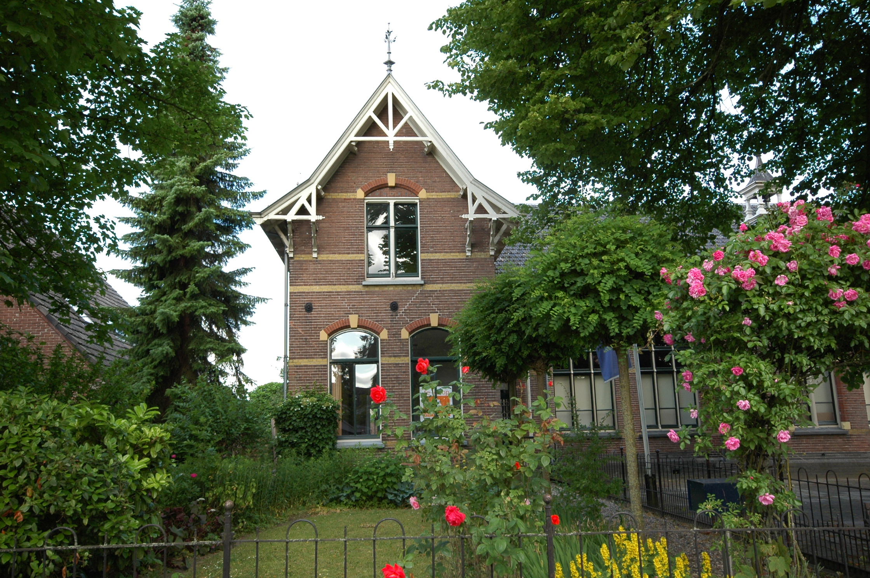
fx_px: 724
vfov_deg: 43.5
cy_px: 289
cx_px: 435
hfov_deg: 62.0
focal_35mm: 30
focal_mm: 20
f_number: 8
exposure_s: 1/60
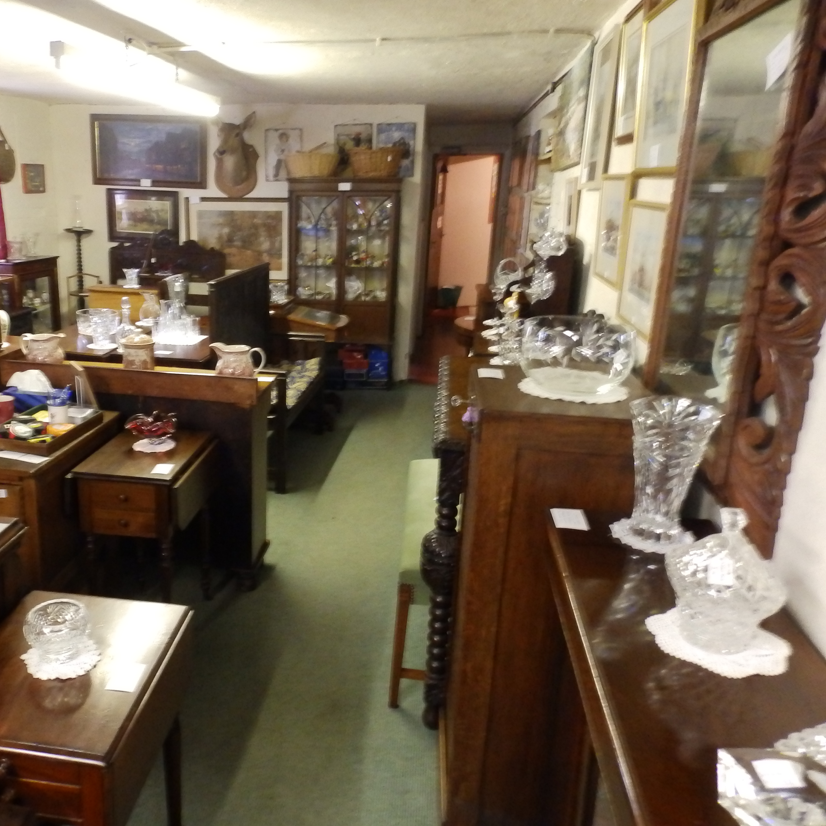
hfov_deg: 59.5
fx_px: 702
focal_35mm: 26
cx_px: 274
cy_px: 413
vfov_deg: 60.9
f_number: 3.4
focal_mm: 4
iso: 800
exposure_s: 1/13
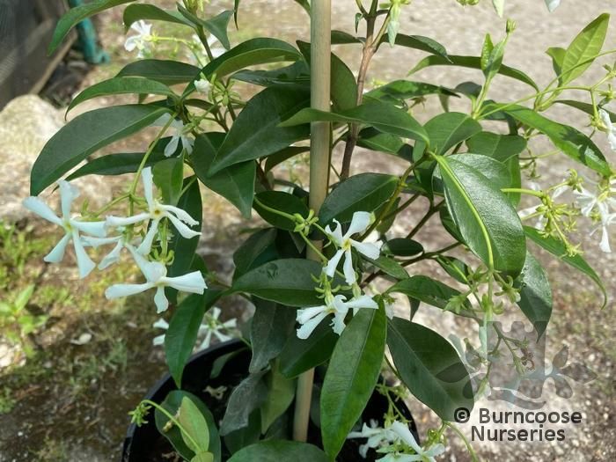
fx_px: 463
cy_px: 231
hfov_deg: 67.3
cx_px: 308
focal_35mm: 26
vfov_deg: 53.1
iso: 32
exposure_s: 1/1429
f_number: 1.8
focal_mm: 4.25
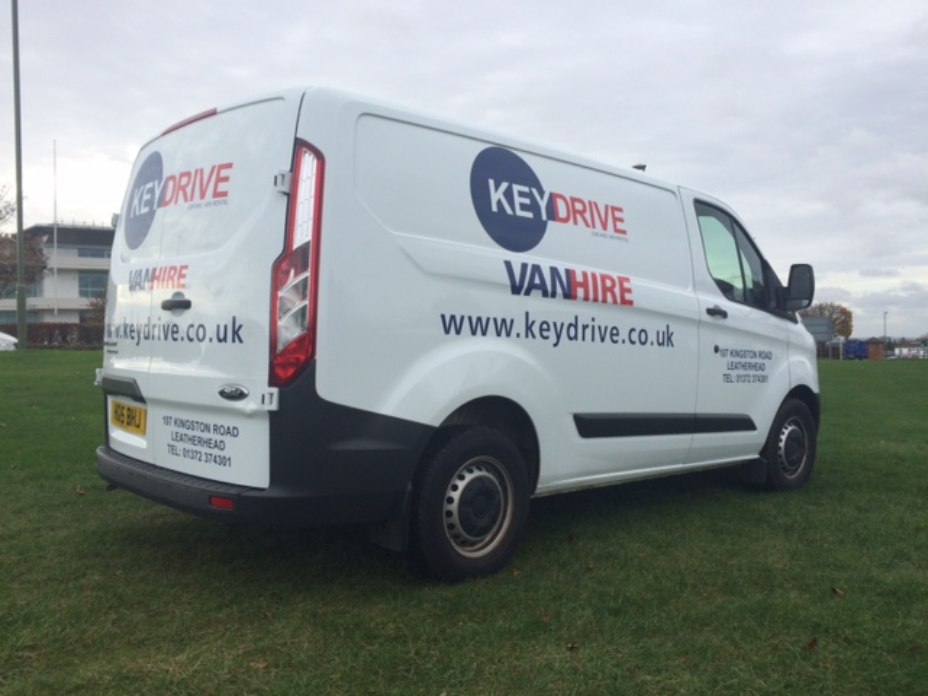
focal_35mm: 29
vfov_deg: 48.2
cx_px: 464
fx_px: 777
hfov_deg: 61.7
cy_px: 348
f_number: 2.2
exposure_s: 1/774
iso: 32
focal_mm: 4.15
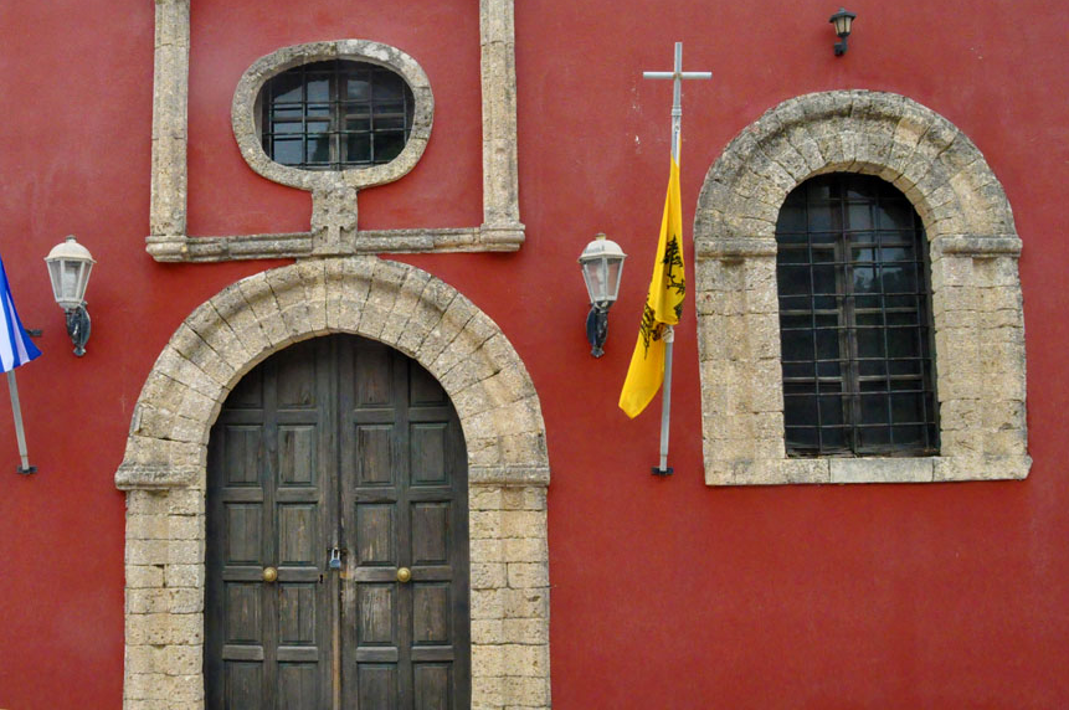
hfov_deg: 42.2
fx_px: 1364
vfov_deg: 29.2
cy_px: 371
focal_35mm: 46
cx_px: 358
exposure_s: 1/800
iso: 3200
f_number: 14
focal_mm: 22
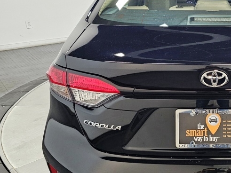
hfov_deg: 36.8
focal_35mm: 48
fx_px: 320
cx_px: 214
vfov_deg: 30.2
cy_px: 98
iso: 640
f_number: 1.7
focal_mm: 6.3
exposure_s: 1/60
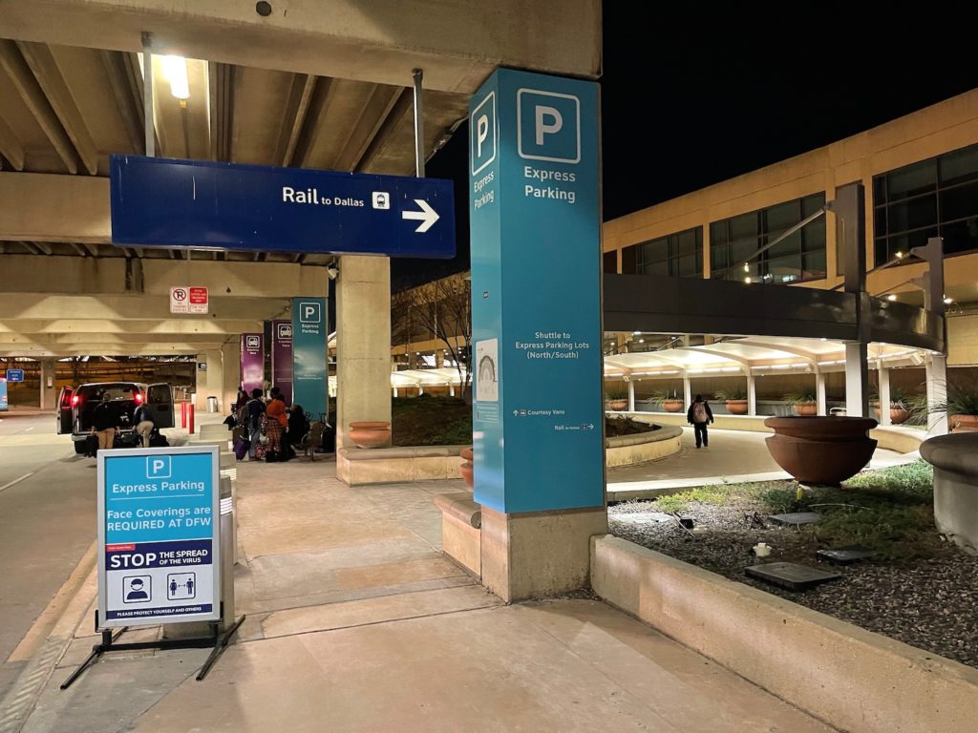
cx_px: 489
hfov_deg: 67.3
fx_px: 735
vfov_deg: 53.1
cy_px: 366
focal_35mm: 26
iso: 640
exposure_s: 1/30
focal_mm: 5.1
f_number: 1.6
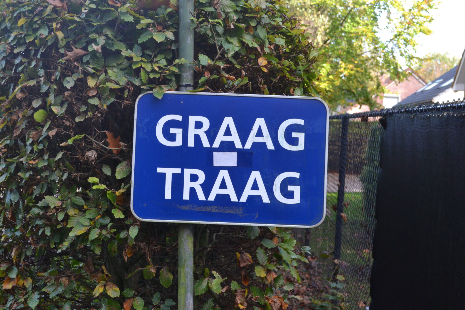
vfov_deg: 28.1
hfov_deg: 41.1
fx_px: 620
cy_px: 155
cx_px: 232
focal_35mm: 48
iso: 360
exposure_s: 1/125
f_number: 5.6
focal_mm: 32
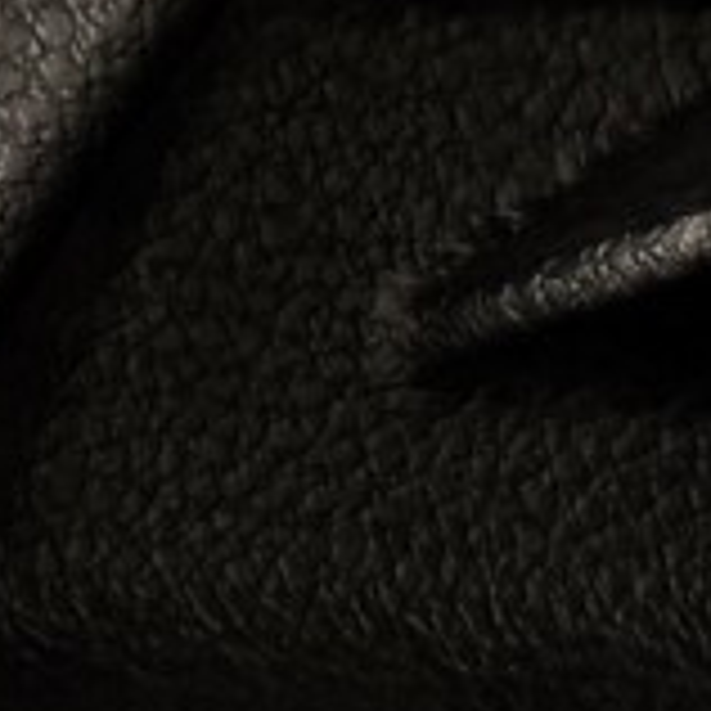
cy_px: 1642
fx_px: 6390
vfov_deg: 6.1
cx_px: 873
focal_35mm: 275
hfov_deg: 6.3
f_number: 1.78
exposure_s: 1/24
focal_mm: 6.76
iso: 640
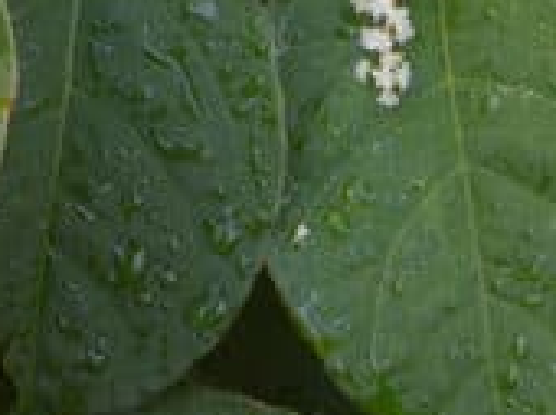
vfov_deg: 6.8
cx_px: 36
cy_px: -217
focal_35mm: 215
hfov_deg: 9.2
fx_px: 3451
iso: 200
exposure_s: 1/125
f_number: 5.6
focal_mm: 33
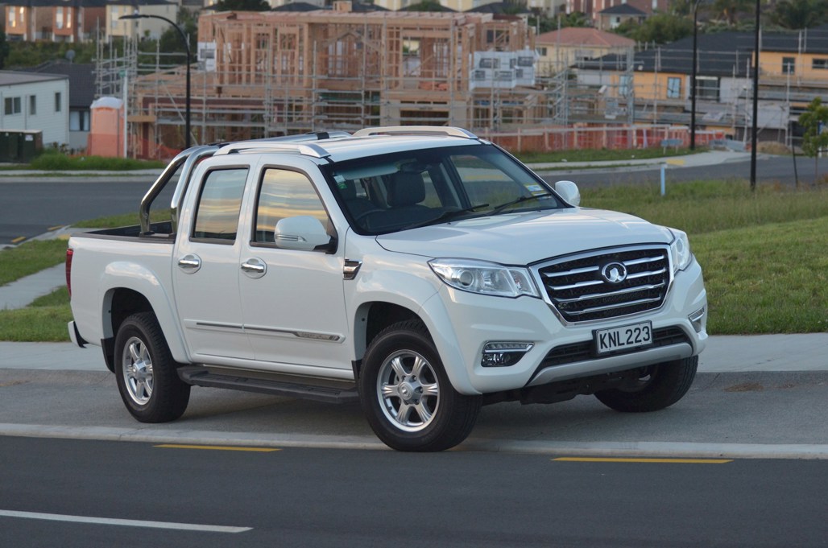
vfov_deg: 13.0
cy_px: 274
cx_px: 414
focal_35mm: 105
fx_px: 2410
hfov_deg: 19.5
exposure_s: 1/640
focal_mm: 70
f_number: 4.5
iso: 1250
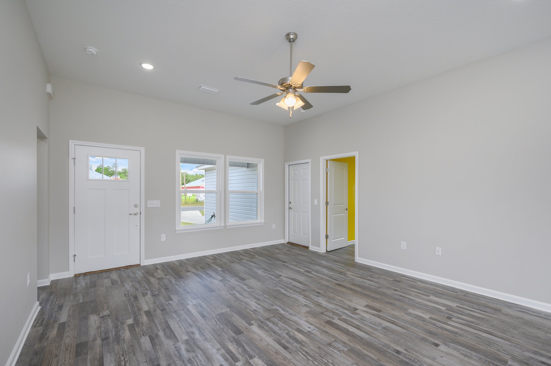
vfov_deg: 75.4
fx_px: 237
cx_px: 276
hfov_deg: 98.6
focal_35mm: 16
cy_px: 183
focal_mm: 15.5
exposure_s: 1/50
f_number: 9
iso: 320
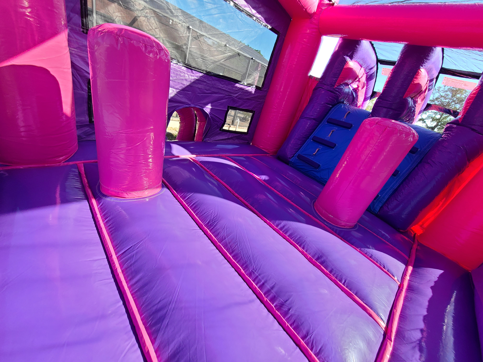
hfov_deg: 106.2
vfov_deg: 89.9
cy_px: 181
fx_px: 181
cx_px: 242
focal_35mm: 13
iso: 50
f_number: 2.2
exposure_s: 1/289
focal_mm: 2.2
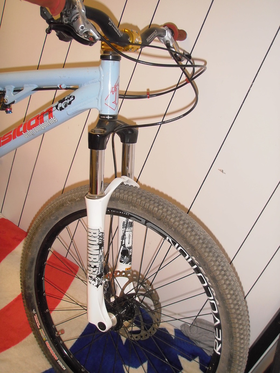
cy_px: 186
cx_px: 140
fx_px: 410
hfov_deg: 37.7
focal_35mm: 38
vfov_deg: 49.0
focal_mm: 6.7
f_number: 3.5
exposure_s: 1/30
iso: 125
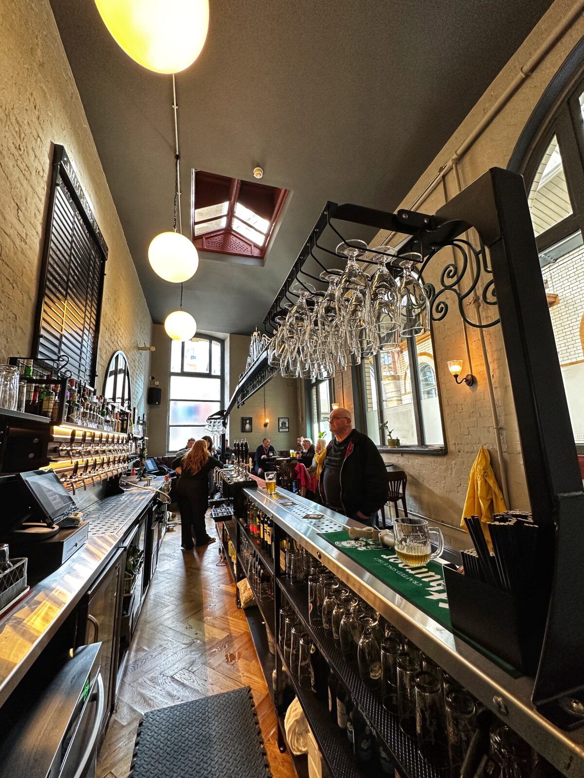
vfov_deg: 102.1
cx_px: 292
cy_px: 389
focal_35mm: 14
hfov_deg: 85.7
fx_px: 315
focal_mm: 2.22
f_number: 2.2
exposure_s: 1/50
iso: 200
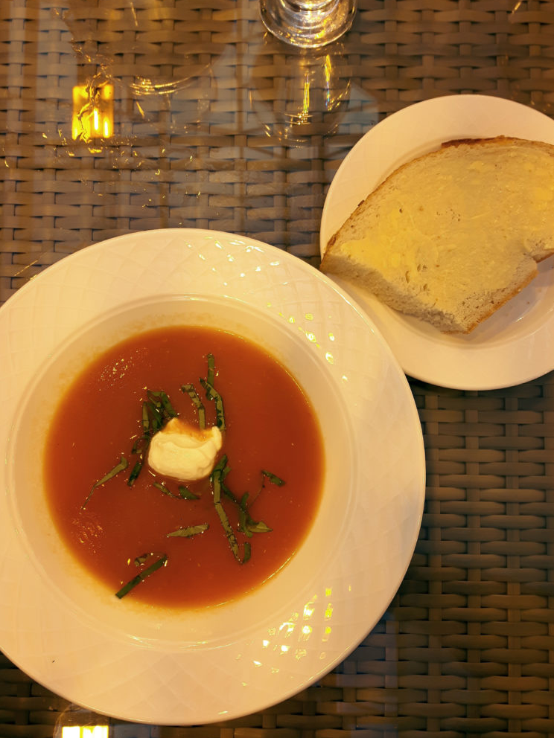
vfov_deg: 56.8
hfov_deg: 44.2
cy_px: 371
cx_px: 273
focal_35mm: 32
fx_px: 683
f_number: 1.9
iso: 40
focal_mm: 3.7
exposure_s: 1/567
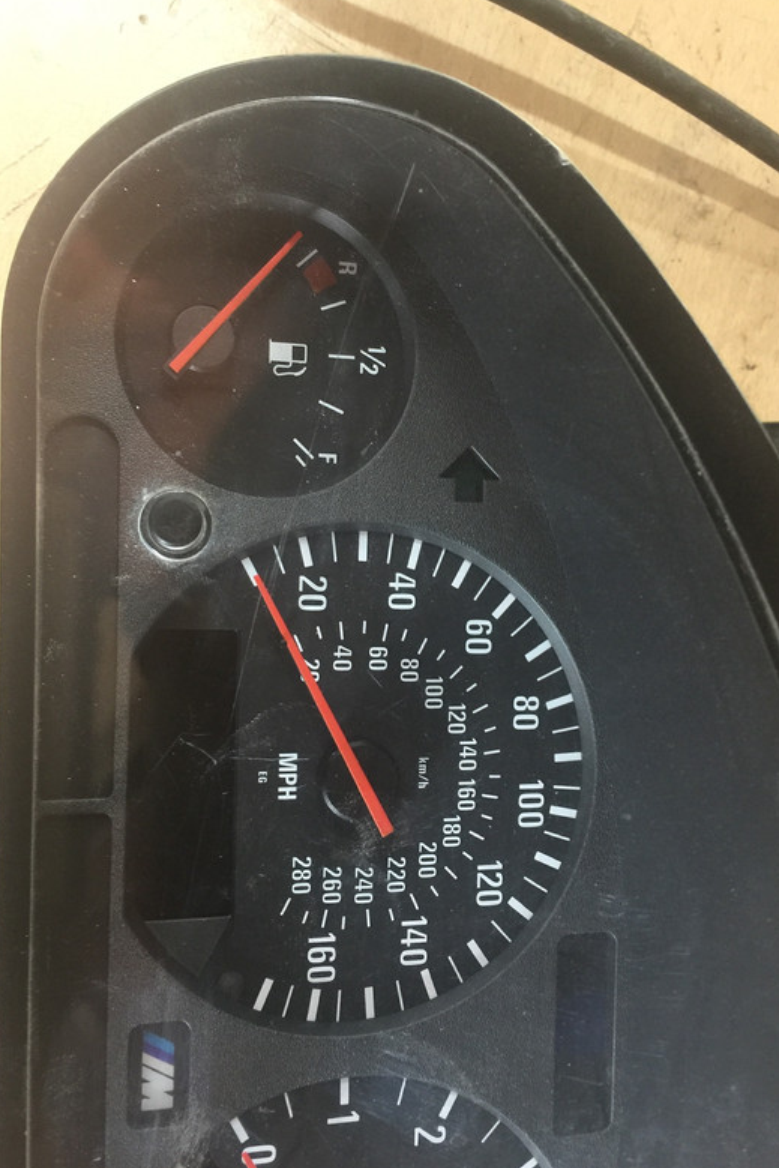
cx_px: 408
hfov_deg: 42.3
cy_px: 590
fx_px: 1006
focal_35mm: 31
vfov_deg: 60.3
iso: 100
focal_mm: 4.15
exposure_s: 1/17
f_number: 2.2
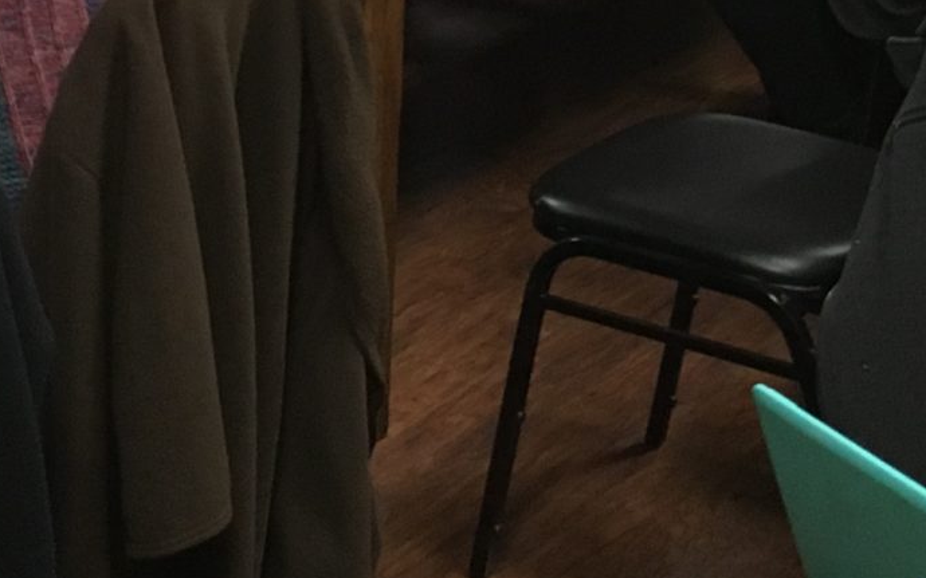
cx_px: 303
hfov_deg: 18.2
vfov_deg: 11.2
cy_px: -196
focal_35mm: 114
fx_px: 2876
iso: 160
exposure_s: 1/30
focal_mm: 4.15
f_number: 2.2
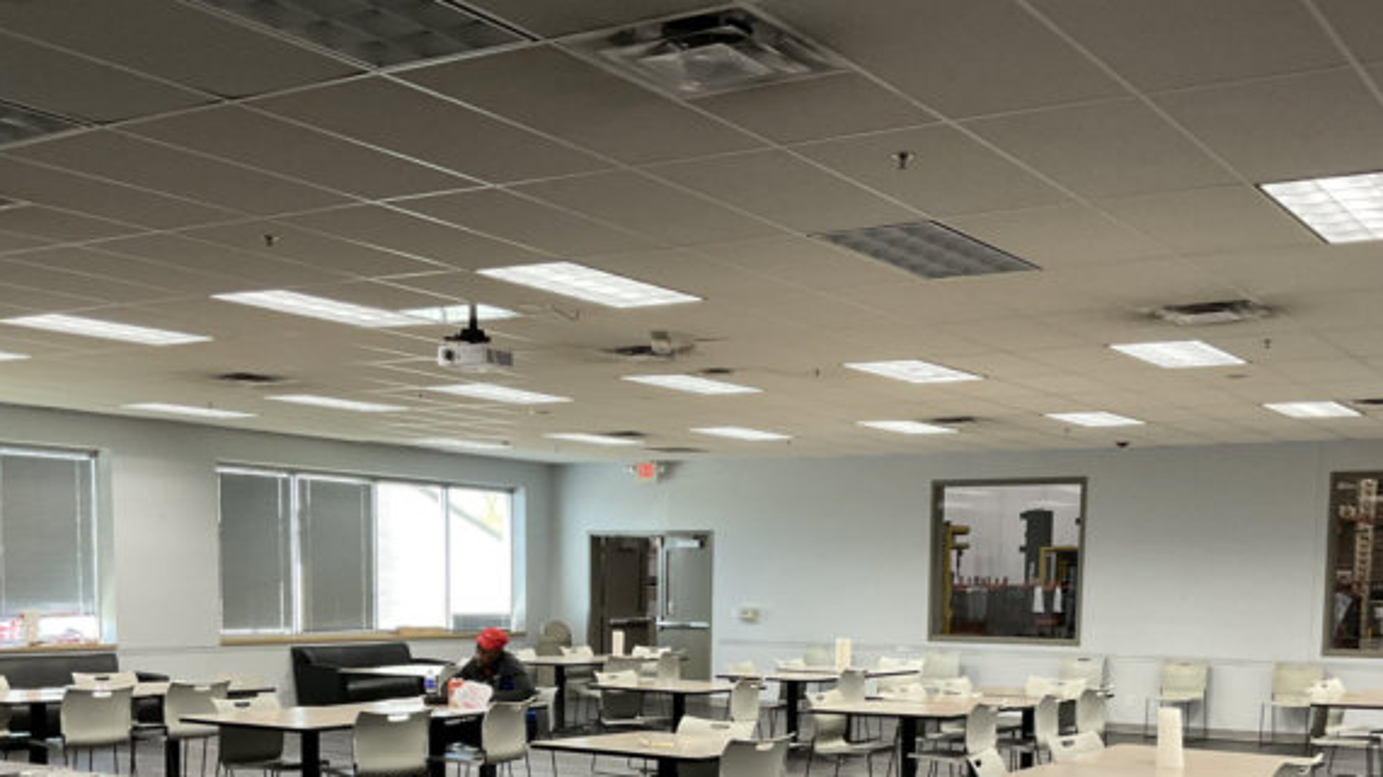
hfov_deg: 45.4
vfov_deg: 25.5
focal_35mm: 45
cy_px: 733
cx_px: 764
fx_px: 1650
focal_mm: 3
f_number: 1.8
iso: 50
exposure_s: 1/60
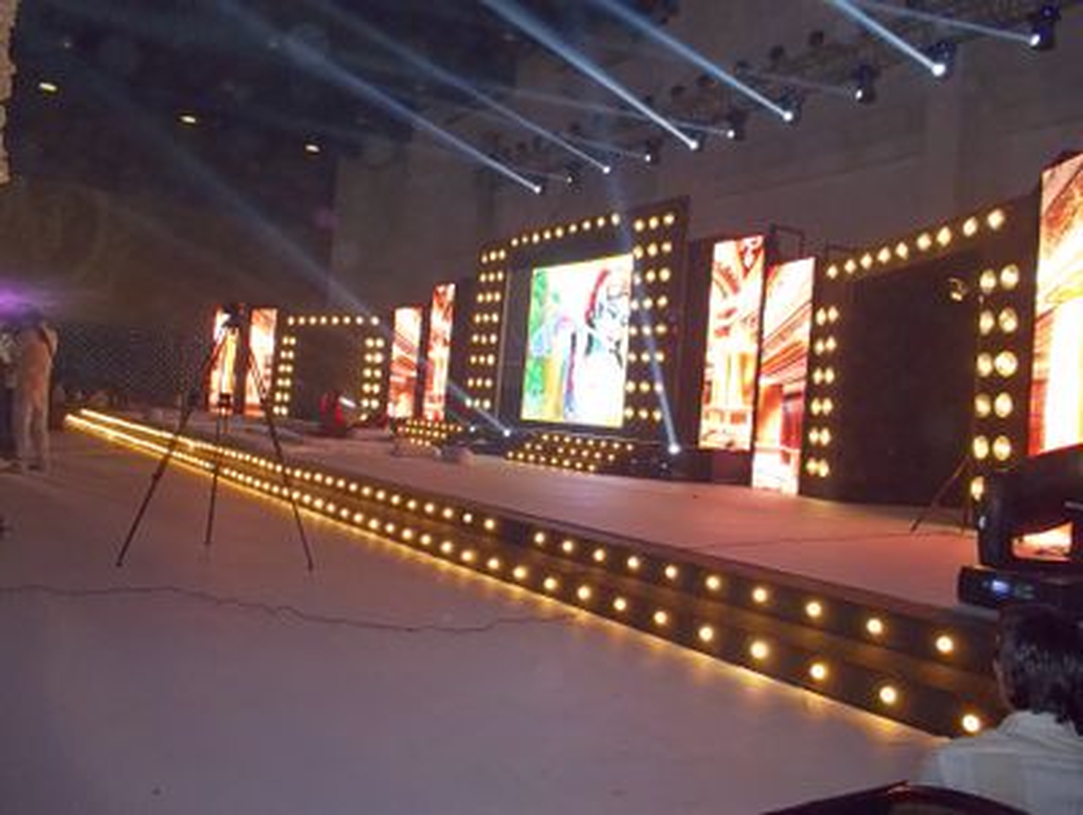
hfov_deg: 61.6
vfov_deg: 48.3
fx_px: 908
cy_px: 408
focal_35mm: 29
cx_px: 542
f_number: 3.3
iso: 320
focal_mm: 4.1
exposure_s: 1/80
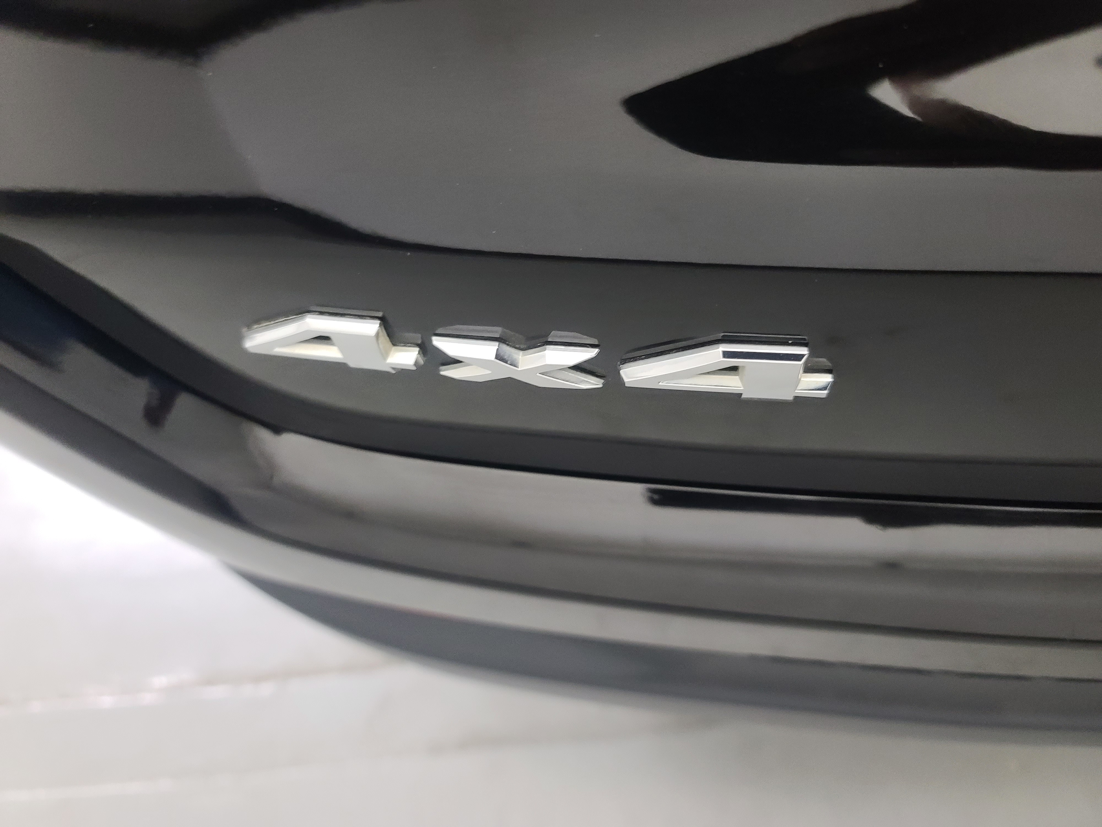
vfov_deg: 54.9
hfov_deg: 69.4
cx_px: 551
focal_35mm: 25
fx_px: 796
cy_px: 414
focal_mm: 7
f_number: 1.8
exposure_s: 1/40
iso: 640
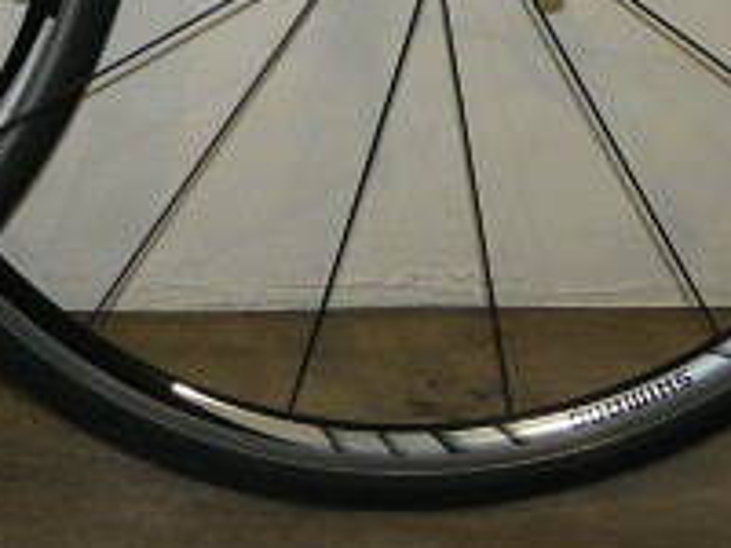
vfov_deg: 13.0
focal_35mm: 109
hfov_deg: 17.4
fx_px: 2302
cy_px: -219
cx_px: -84
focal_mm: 4.6
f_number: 2.8
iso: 100
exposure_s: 1/30
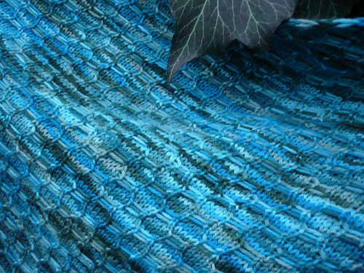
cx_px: 182
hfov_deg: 52.6
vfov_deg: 40.7
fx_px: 368
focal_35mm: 35
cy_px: 136
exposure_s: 1/30
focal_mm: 5.8
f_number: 2.8
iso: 200
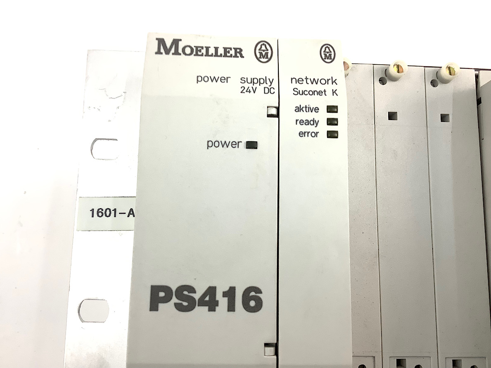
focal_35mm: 31
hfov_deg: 58.3
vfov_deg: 45.4
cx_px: 246
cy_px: 184
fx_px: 440
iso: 80
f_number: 2.4
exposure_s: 1/50
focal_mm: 3.3
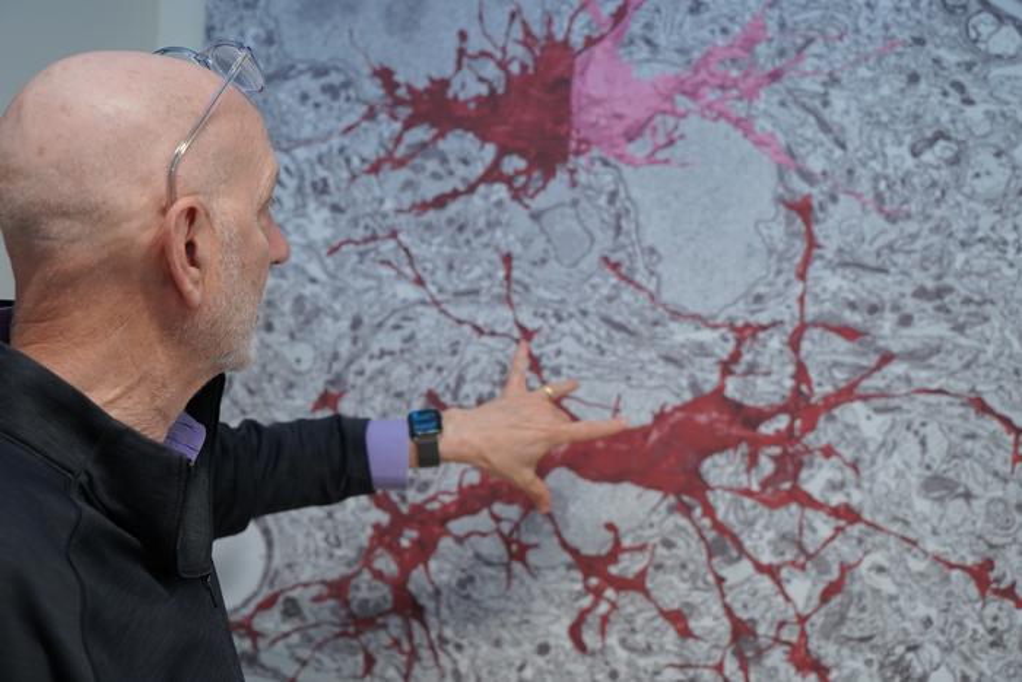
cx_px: 511
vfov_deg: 29.9
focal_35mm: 45
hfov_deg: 43.6
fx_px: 1278
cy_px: 341
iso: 2500
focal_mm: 45
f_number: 4
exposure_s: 1/160
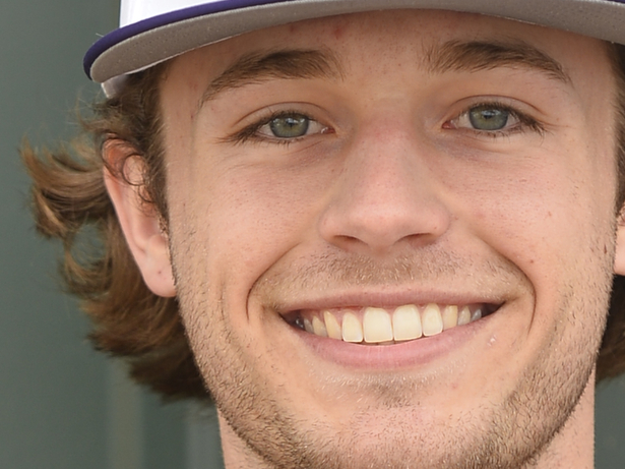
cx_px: 401
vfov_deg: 5.8
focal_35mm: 254
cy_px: 207
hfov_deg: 7.8
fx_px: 4585
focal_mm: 116
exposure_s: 1/400
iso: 160
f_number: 4.5
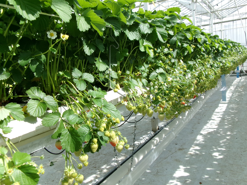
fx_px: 200
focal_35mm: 28
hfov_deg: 63.4
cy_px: 92
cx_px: 124
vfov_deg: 49.7
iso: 100
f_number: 10.8
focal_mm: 5.1
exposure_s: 1/50
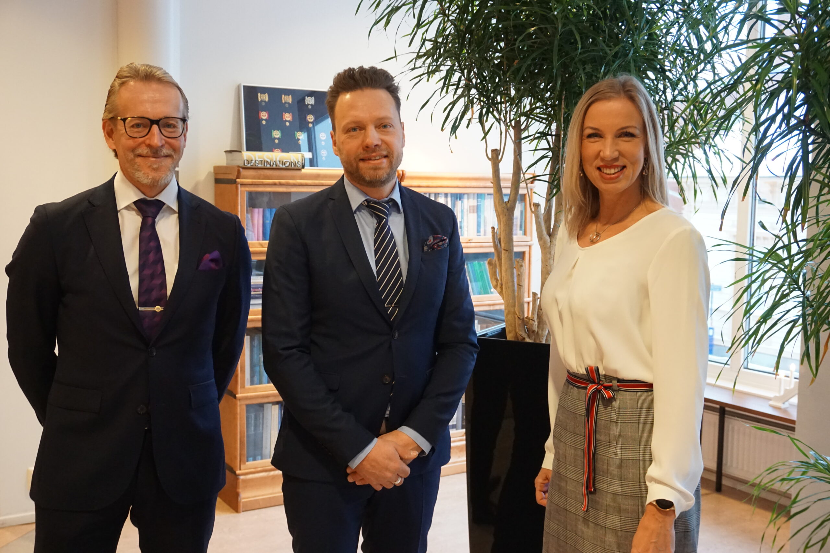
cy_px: 276
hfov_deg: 47.9
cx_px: 415
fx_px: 934
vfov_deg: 33.0
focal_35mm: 40
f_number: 5
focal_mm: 27
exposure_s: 1/60
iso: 2500
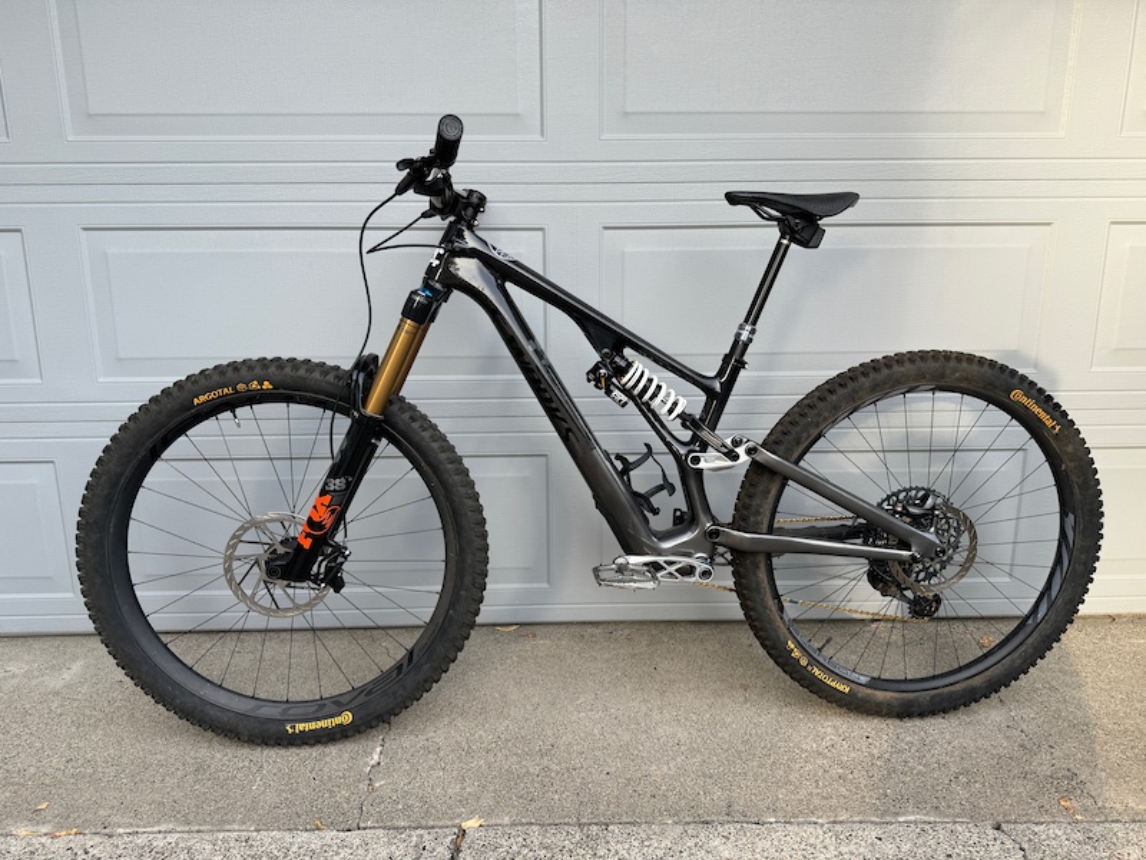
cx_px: 573
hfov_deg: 71.6
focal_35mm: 24
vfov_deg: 56.8
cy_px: 430
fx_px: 795
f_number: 1.78
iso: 80
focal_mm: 6.86
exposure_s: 1/442
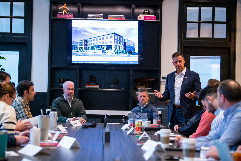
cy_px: 80
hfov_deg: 24.8
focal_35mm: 82
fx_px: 549
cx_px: 120
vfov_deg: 16.7
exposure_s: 1/160
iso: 2500
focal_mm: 82
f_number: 2.8
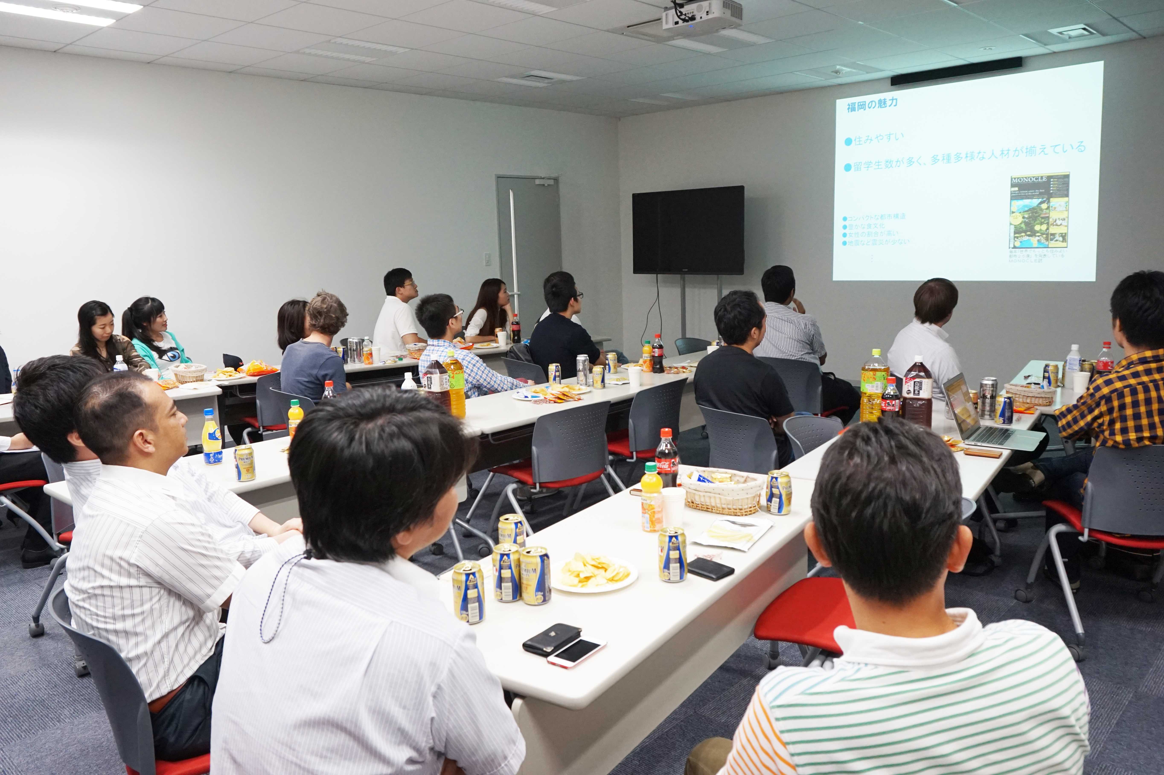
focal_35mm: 27
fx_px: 873
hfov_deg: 67.4
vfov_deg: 47.9
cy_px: 388
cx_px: 582
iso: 1000
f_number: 5.6
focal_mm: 18
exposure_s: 1/60
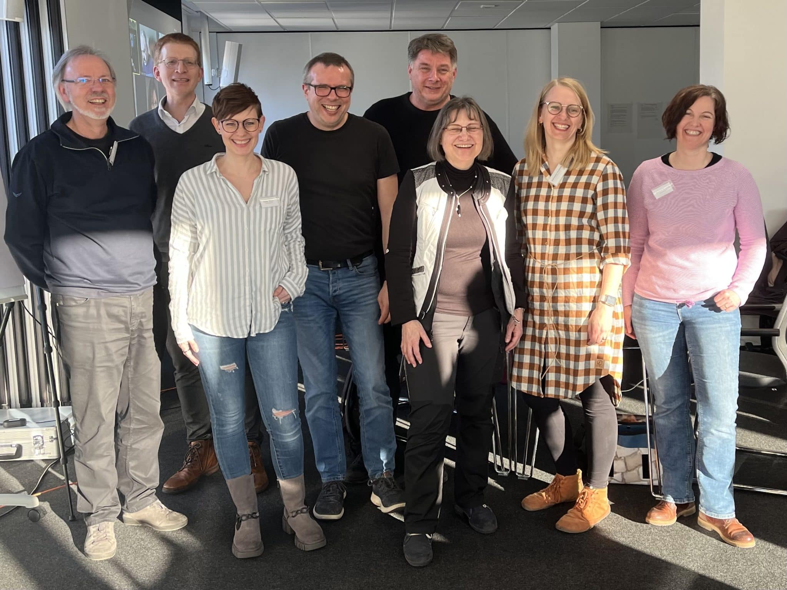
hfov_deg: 67.3
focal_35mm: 26
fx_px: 591
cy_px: 295
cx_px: 394
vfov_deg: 53.1
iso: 80
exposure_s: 1/121
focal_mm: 5.1
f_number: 1.6
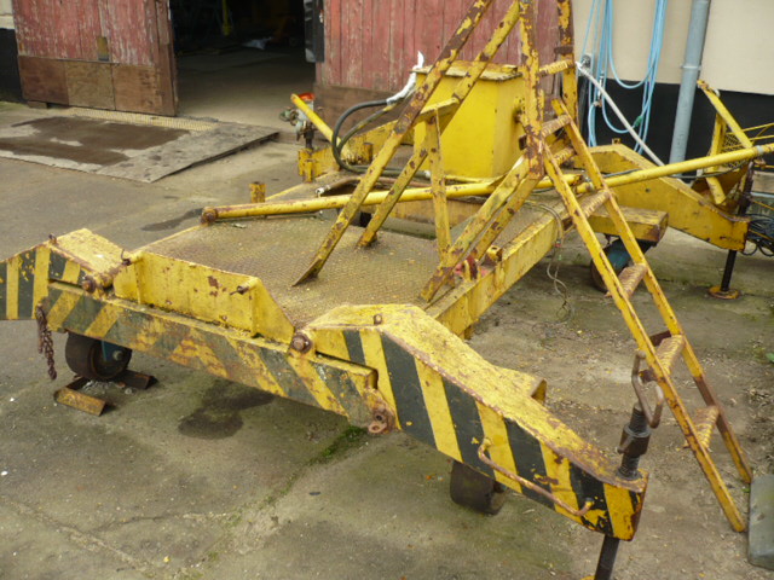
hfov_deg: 52.6
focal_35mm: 35
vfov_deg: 40.7
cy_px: 290
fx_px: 783
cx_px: 387
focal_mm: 5.8
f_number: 2.8
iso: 100
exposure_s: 1/125
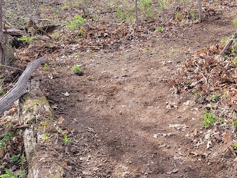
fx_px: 377
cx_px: 209
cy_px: 70
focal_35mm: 55
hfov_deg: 33.3
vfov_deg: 26.5
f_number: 1.8
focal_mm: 5.4
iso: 40
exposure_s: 1/337
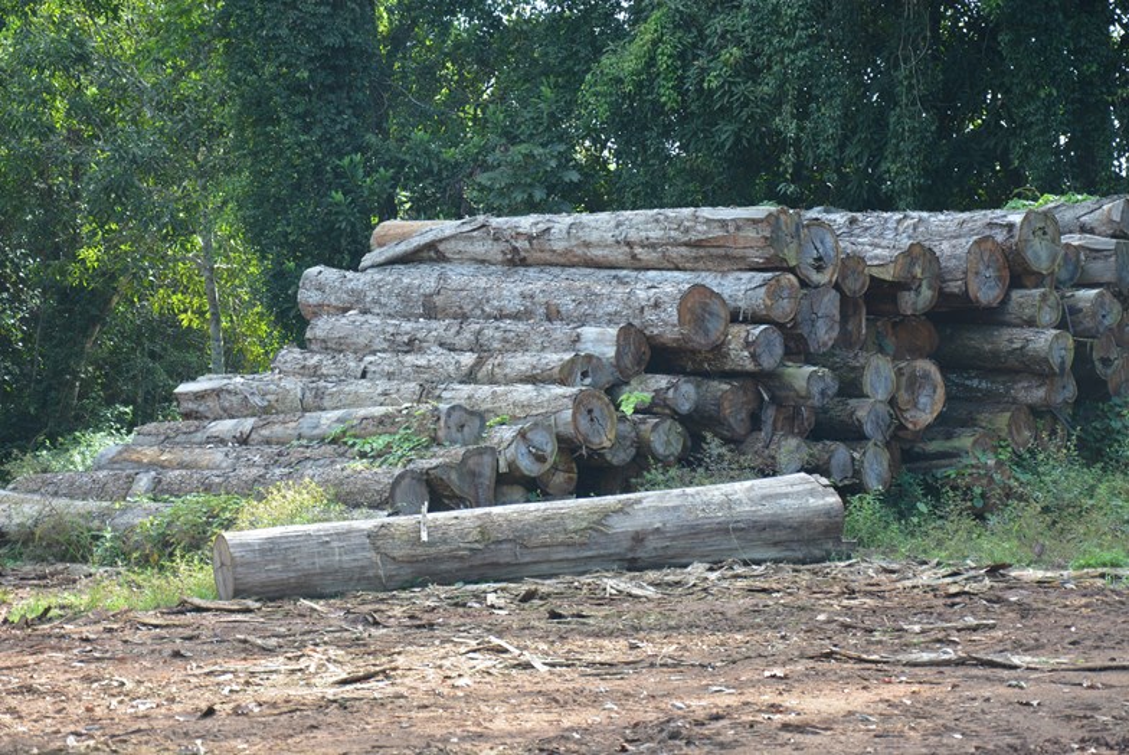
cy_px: 378
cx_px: 564
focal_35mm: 105
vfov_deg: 13.1
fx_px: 3295
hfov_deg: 19.4
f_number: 5.6
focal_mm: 70
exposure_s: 1/125
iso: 250
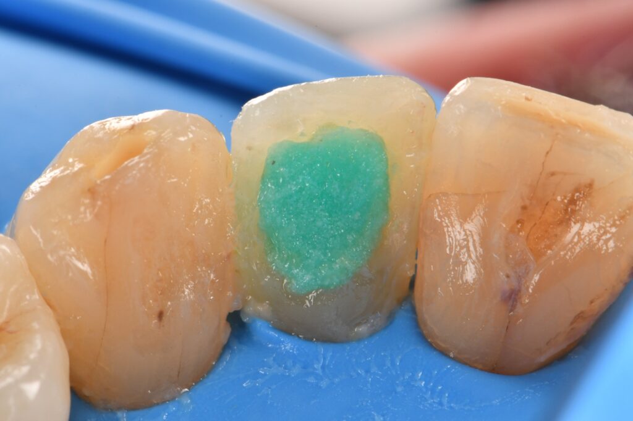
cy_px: 210
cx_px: 316
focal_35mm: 157
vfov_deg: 8.7
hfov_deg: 13.1
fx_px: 2760
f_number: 32
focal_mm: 105
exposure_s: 1/160
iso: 200
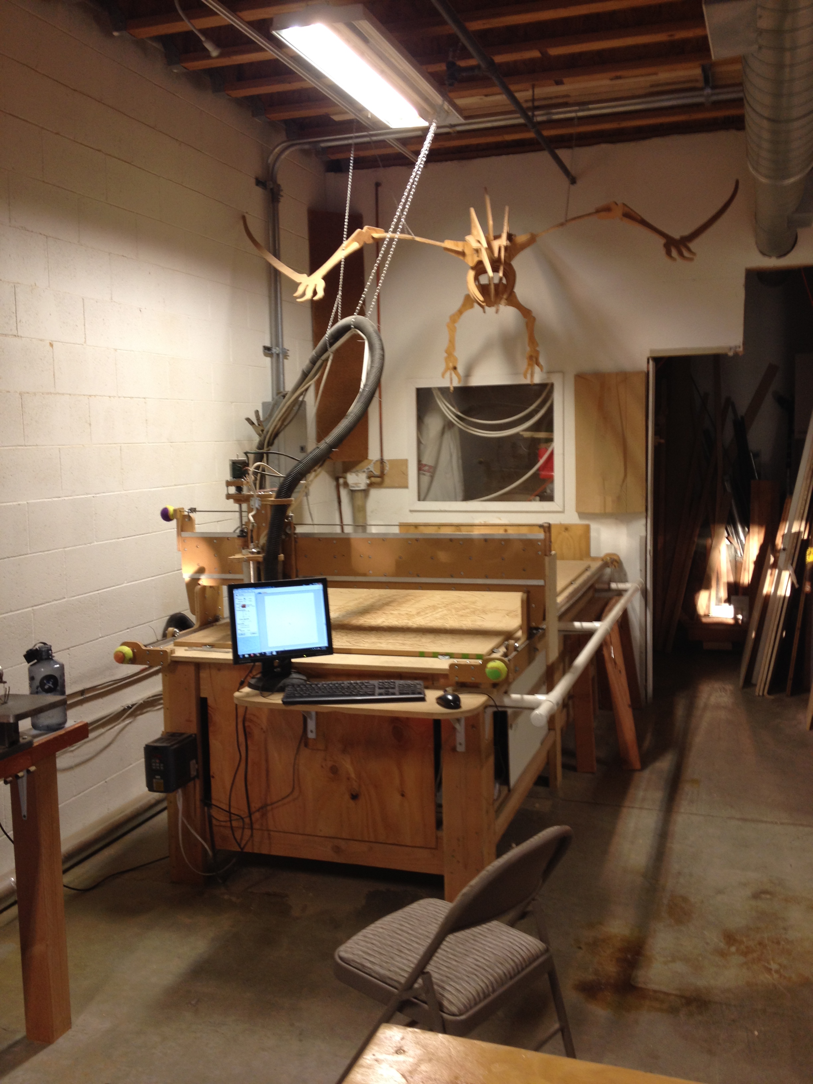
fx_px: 1096
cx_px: 406
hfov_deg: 40.7
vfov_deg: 52.6
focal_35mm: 35
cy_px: 542
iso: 64
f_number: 2.4
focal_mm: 4.28
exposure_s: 1/20
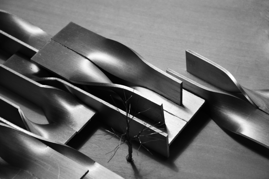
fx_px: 1177
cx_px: 134
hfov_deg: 13.0
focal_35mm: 158
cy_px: 90
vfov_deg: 8.7
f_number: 8
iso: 400
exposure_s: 1/15
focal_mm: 105
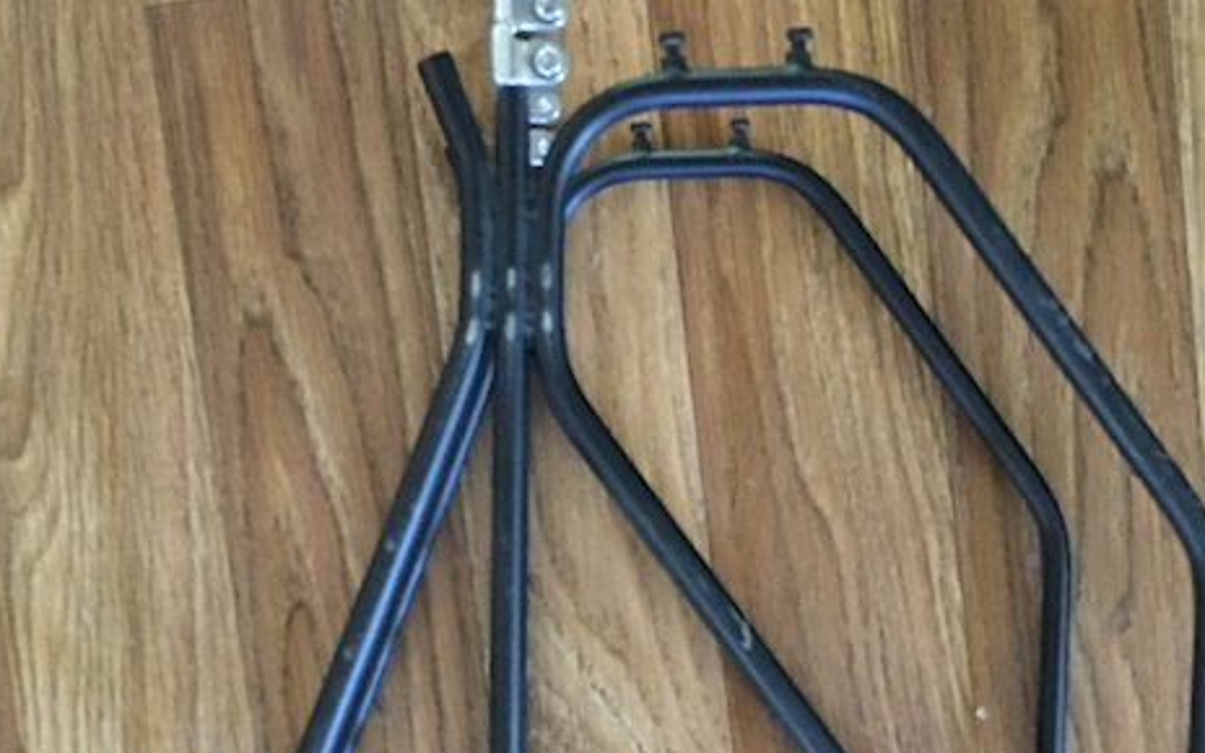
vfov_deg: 24.0
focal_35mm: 53
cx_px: 454
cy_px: 623
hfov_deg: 38.0
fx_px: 1741
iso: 125
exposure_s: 1/4
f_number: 2.2
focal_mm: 4.15
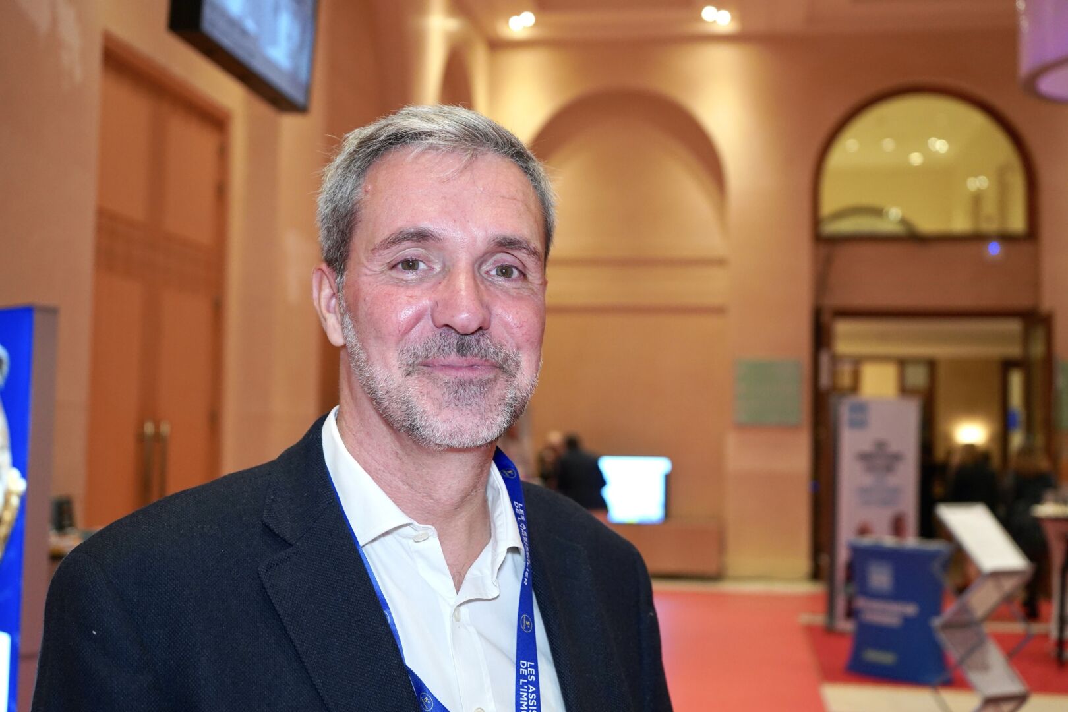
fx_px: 1276
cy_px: 356
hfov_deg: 45.4
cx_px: 534
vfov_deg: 31.2
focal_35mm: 43
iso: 3200
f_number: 4.5
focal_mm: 43
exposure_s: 1/160
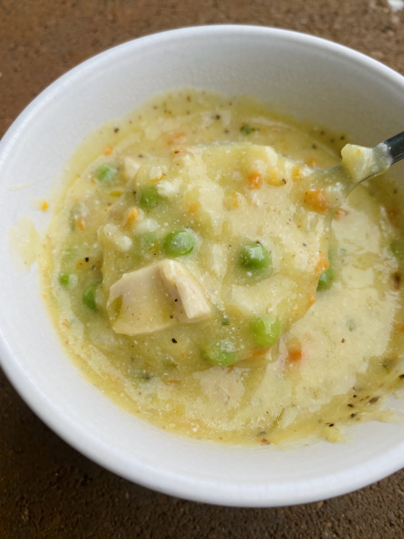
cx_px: 202
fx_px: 405
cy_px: 270
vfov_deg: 67.3
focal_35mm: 26
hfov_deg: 53.1
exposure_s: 1/524
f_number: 1.8
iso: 32
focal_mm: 4.25
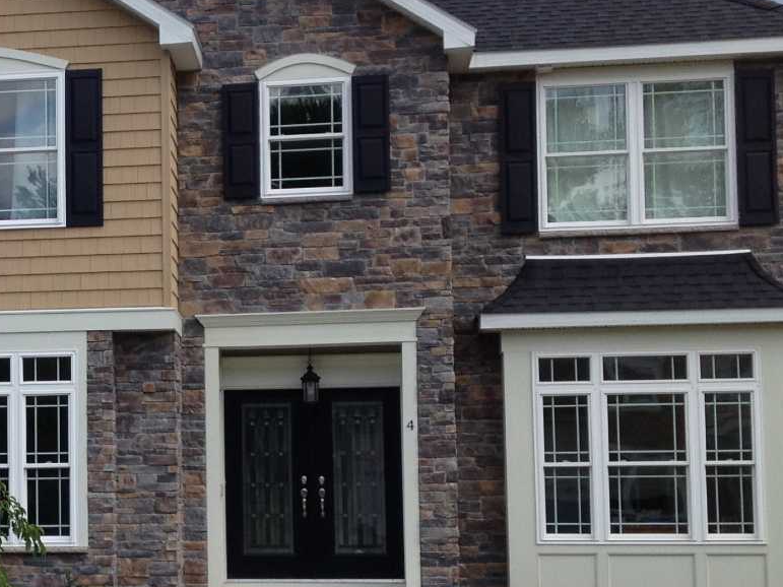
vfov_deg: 15.9
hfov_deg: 20.4
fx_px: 2103
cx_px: 7
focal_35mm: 93
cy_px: 368
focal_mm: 4.3
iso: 50
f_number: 2.4
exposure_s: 1/1004
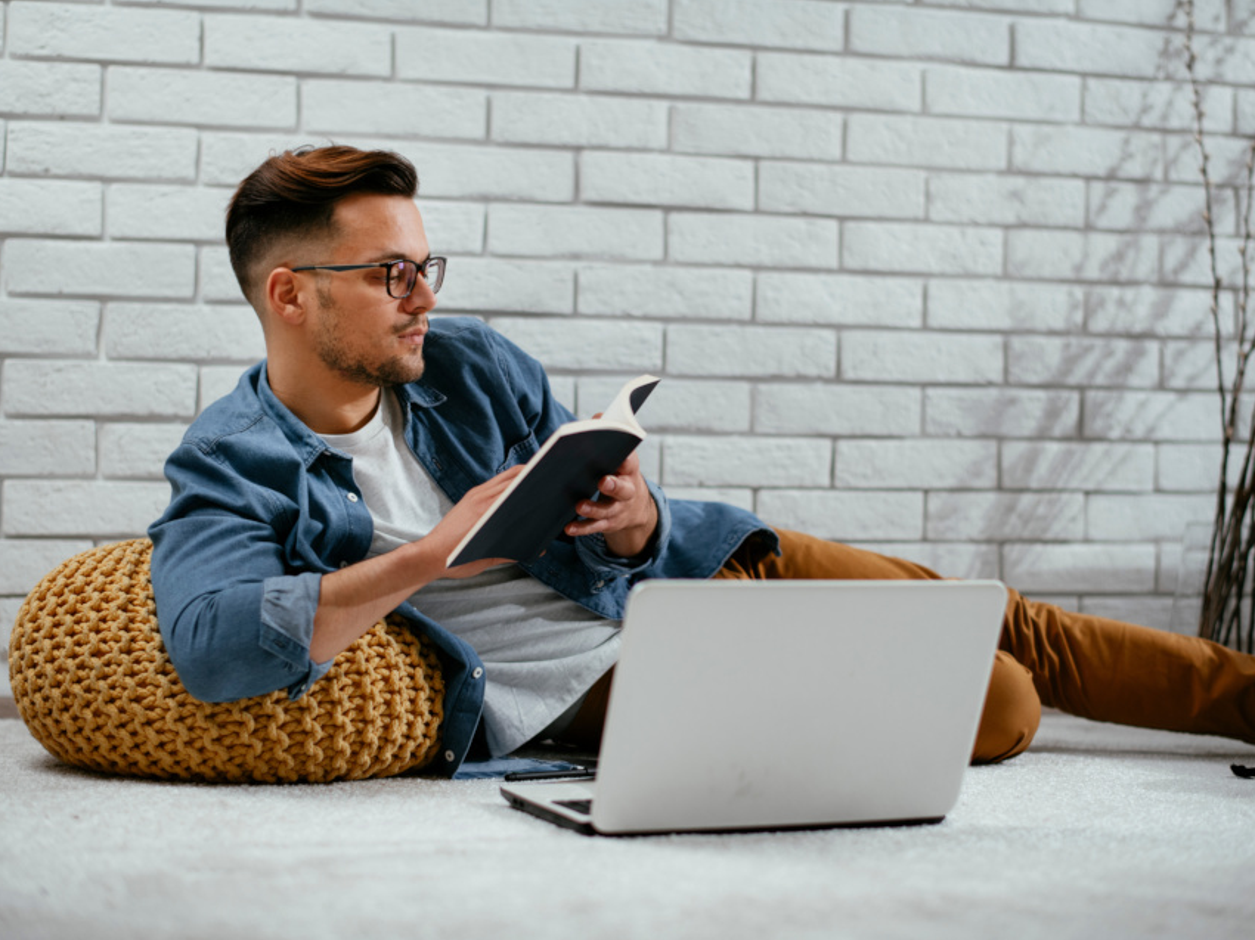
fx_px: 2283
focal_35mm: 63
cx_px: 629
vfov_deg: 23.3
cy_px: 471
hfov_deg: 30.7
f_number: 2
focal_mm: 58
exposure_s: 1/320
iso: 250
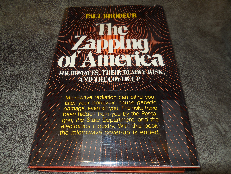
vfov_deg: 54.9
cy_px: 87
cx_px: 116
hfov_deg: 69.4
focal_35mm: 25
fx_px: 167
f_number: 6.2
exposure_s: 1/25
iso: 125
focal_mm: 4.5
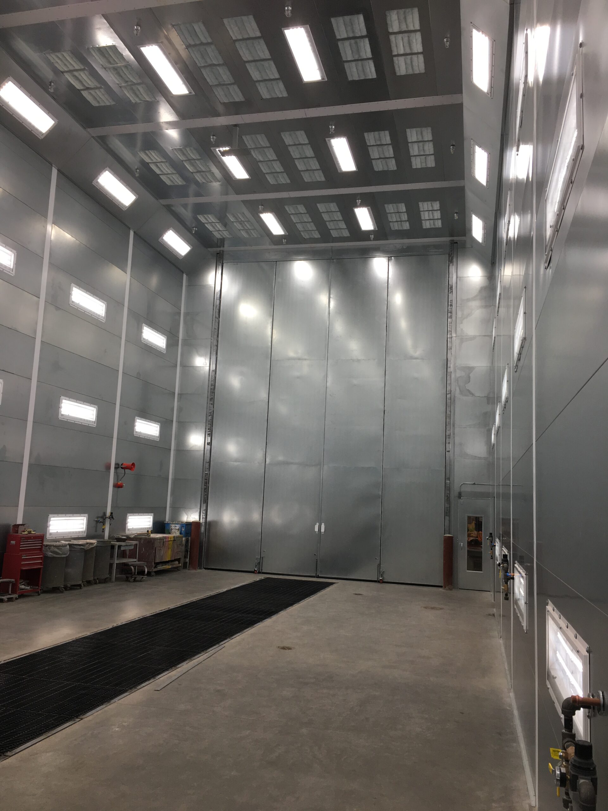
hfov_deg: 48.2
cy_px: 406
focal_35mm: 29
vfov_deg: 61.7
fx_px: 679
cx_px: 304
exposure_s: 1/120
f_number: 2.2
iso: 40
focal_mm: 4.15
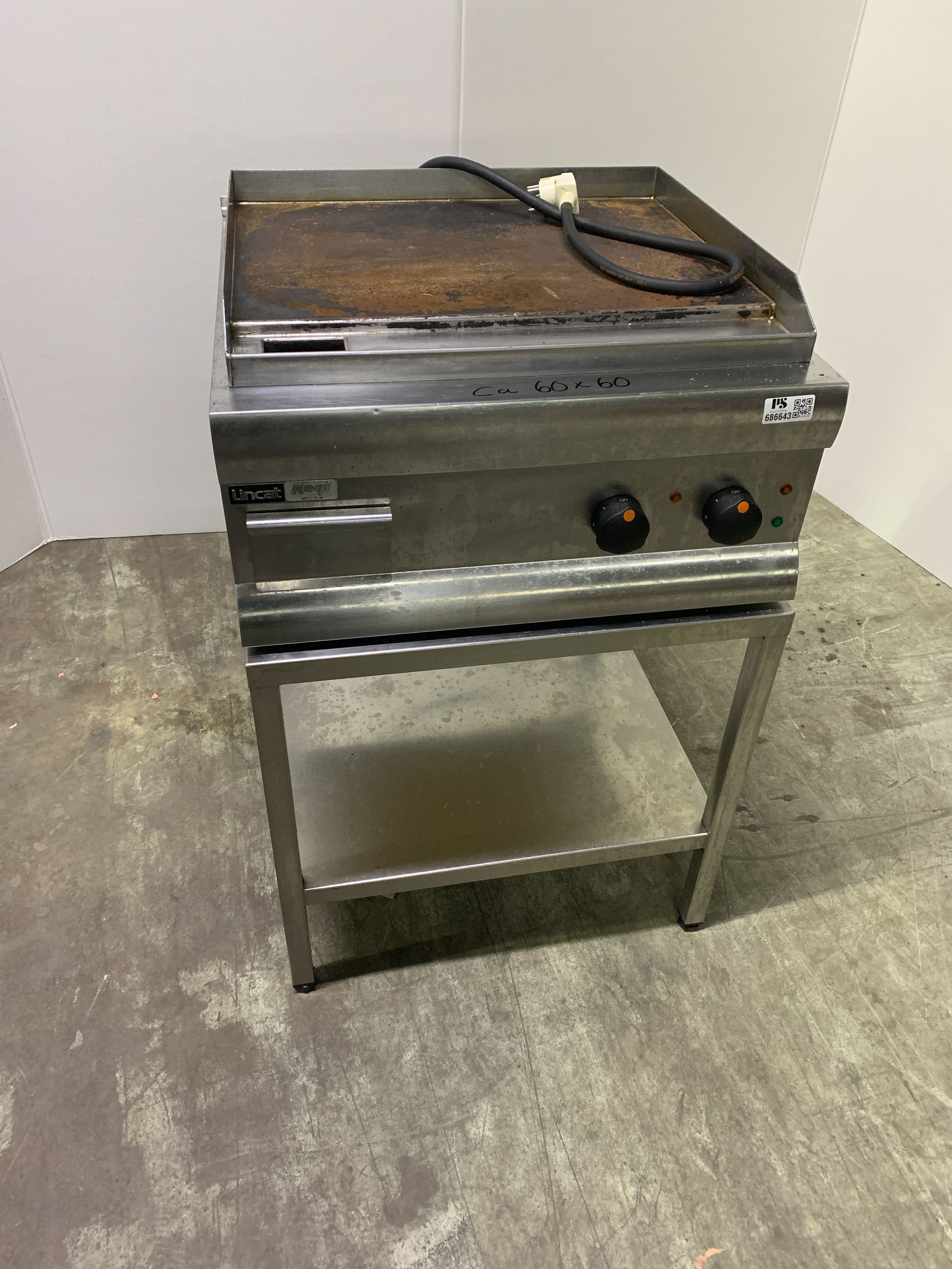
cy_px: 634
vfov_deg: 67.3
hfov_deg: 53.1
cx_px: 476
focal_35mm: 26
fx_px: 953
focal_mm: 4.25
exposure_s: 1/50
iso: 320
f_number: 1.8
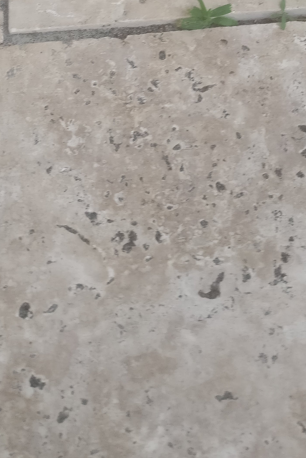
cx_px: 240
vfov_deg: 29.5
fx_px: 816
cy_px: 6
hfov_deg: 21.0
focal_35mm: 64
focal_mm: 4.26
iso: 320
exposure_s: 1/25
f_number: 2
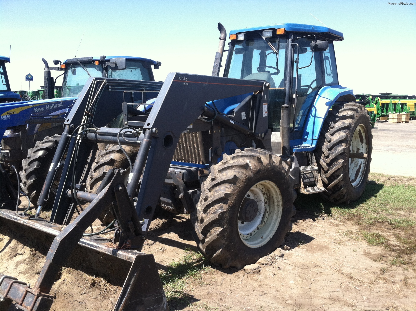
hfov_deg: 52.7
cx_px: 208
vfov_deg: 40.6
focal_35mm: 35
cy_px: 156
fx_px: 420
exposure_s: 1/526
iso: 80
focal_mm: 3.85
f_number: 2.8
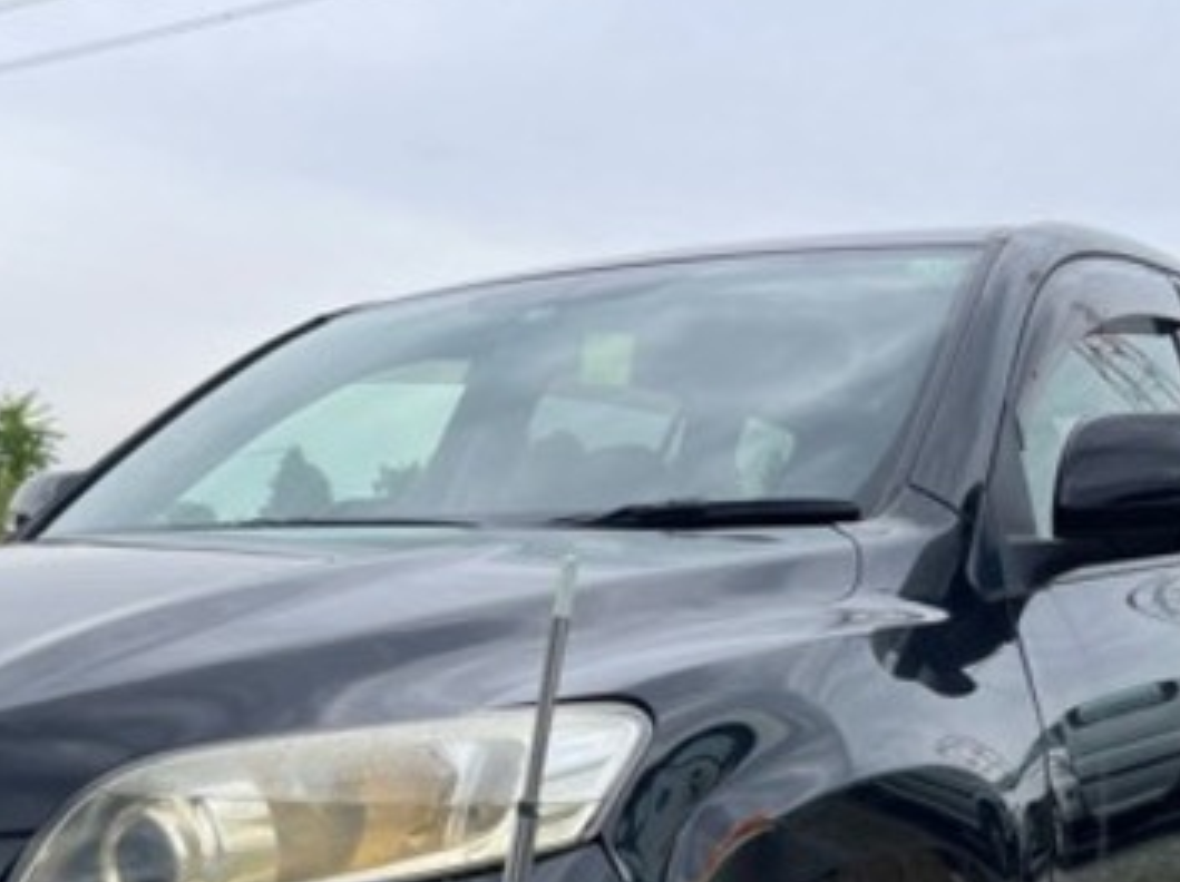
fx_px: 2009
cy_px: 902
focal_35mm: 59
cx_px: 334
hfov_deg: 32.3
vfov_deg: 23.6
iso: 32
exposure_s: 1/1279
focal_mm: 5.1
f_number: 1.6
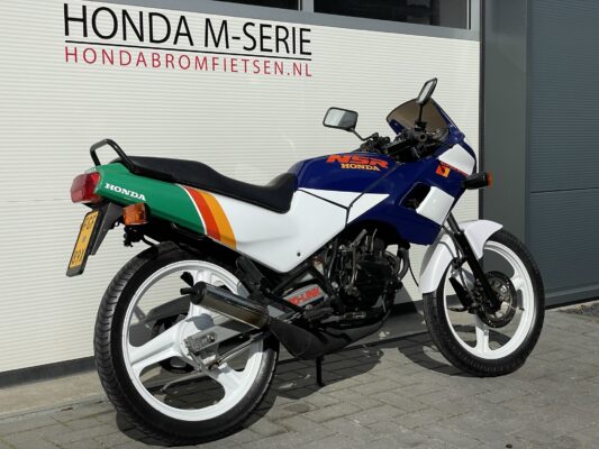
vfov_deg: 28.0
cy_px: 224
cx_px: 300
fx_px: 900
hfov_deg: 36.8
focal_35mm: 52
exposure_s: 1/4348
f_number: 2
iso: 25
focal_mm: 6
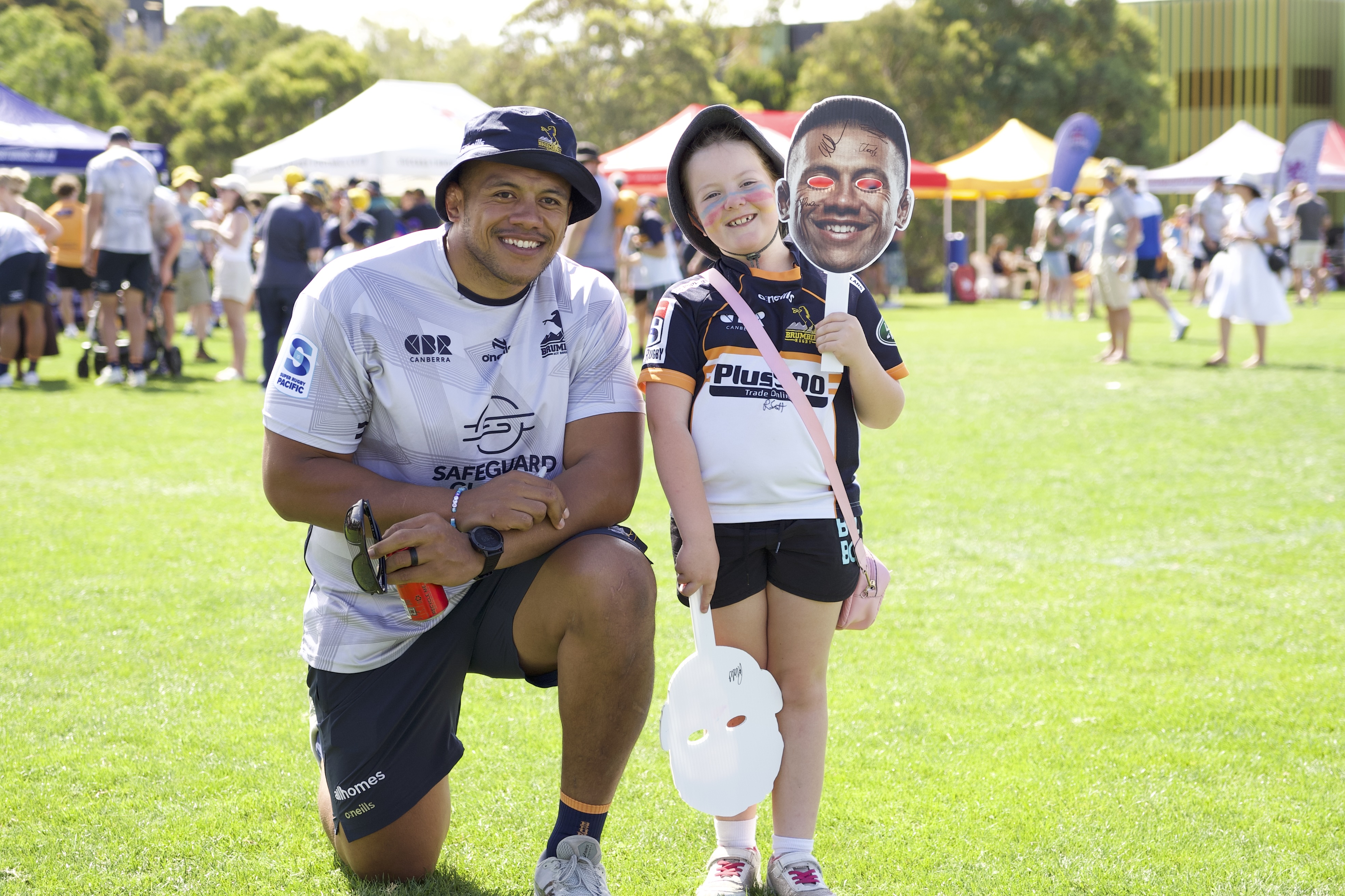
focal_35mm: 75
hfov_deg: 27.0
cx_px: 672
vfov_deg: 18.2
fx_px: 2802
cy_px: 448
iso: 320
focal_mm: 50.2
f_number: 2.8
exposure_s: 1/1250
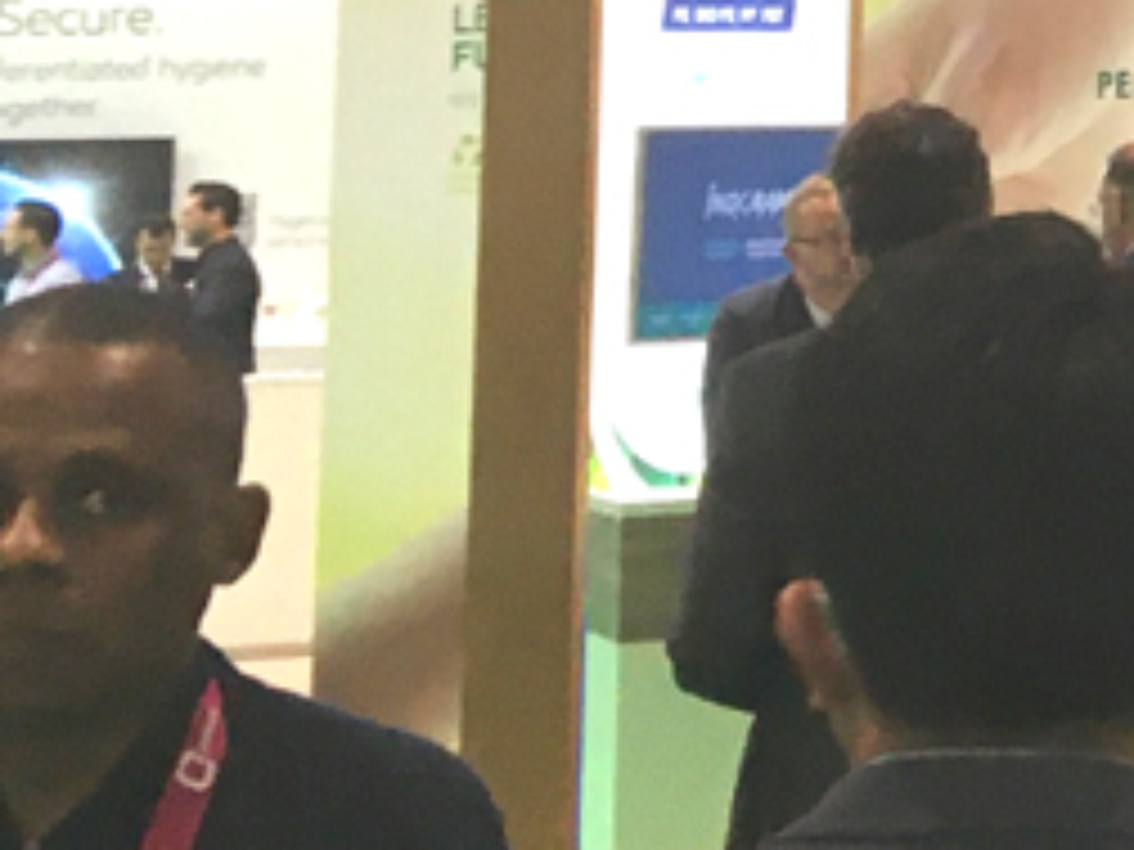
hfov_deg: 10.4
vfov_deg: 8.8
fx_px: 5340
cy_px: -605
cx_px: 2752
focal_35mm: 163
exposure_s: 1/33
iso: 32
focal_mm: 4.15
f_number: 2.2
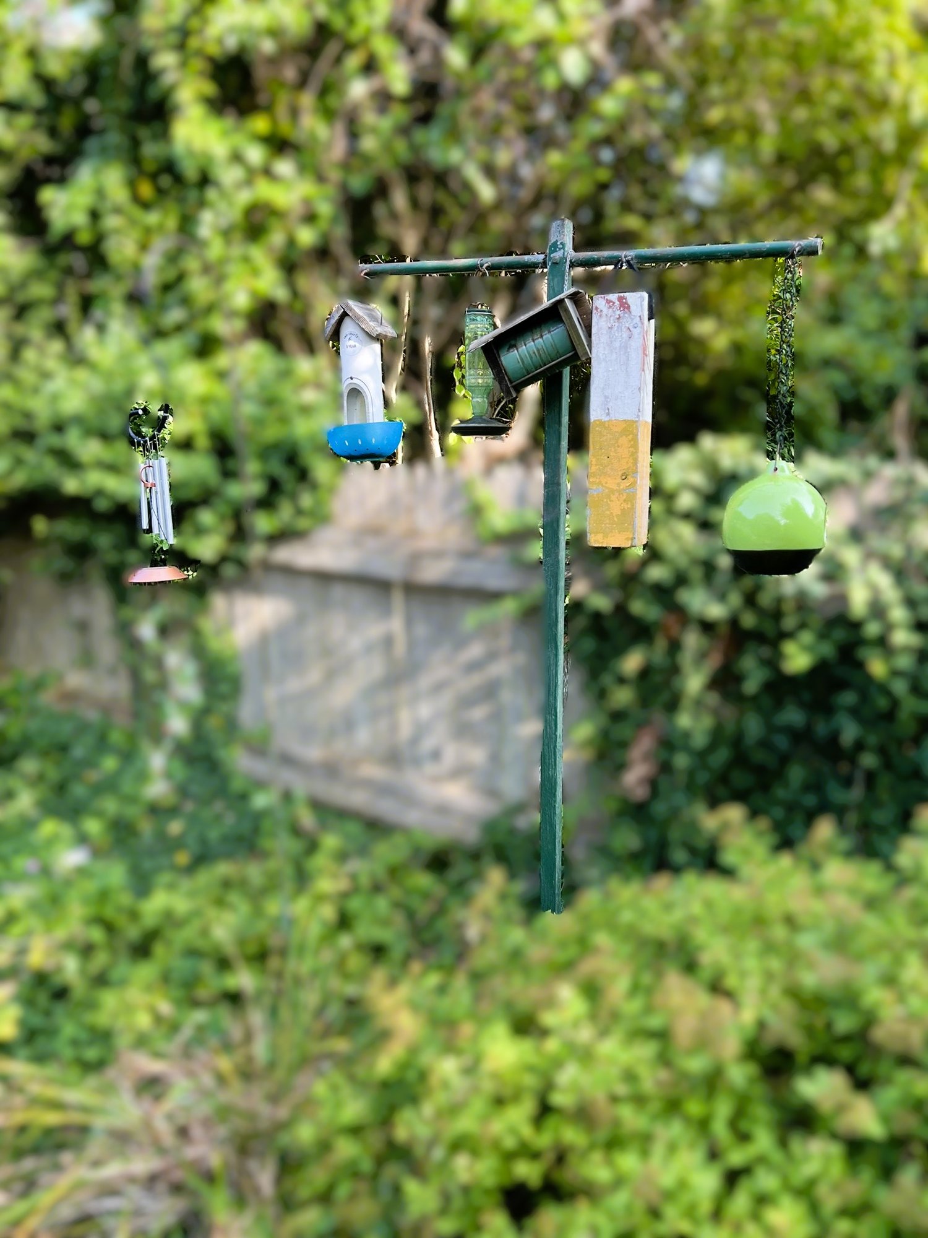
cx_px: 464
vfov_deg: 67.3
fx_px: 929
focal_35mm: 26
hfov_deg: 53.1
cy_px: 619
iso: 40
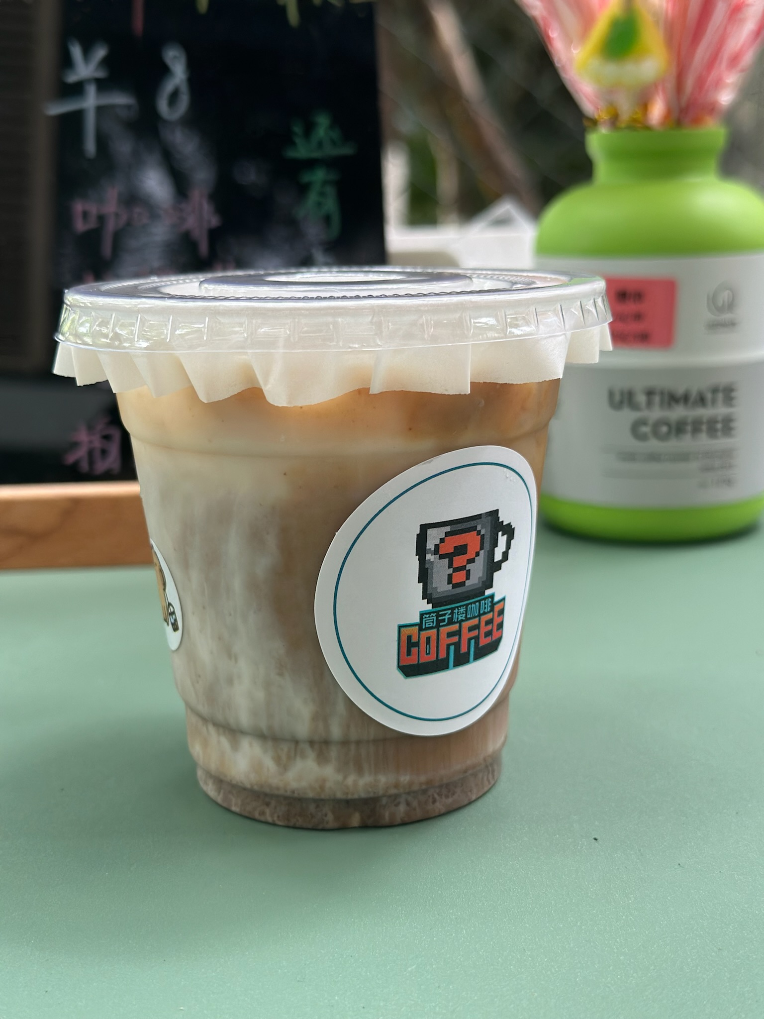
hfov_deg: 30.3
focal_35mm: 48
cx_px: 382
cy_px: 510
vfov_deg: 39.7
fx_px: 1413
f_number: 1.78
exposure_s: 1/73
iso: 125
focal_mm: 6.86
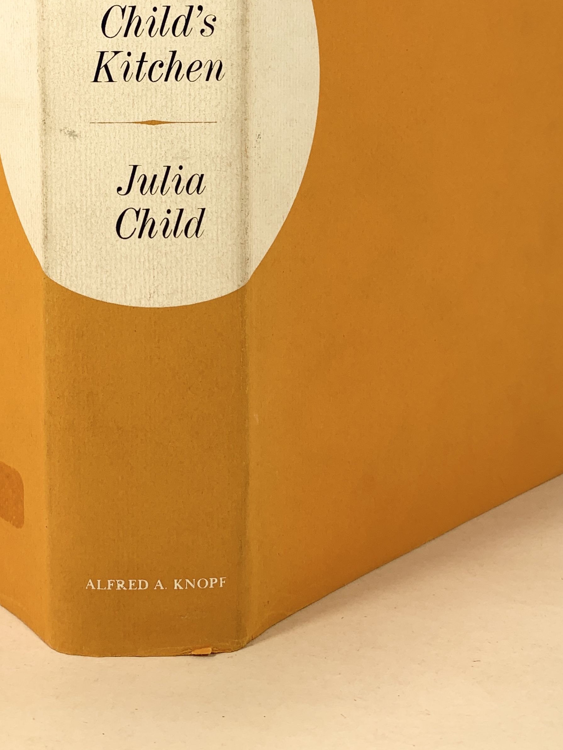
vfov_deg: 44.1
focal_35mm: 41
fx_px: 889
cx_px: 162
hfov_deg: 34.6
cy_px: 176
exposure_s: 1/163
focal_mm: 4.25
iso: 25
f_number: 1.8
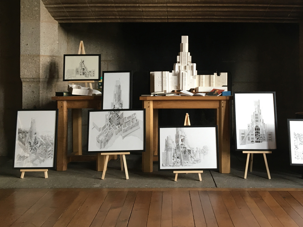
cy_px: 81
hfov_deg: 47.6
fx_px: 341
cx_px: 181
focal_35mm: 39
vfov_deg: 36.5
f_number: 2.2
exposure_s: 1/33
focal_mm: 4.15
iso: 80
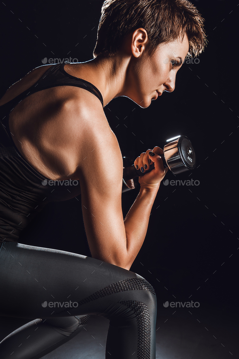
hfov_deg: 35.1
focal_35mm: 38
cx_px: 120
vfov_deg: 50.7
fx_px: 378
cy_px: 180
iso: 100
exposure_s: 1/200
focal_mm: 38
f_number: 6.3
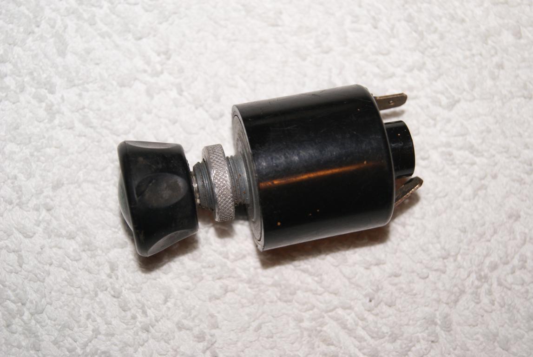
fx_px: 1112
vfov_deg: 18.2
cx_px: 266
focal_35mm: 75
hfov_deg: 27.0
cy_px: 178
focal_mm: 50
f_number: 5.6
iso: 400
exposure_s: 1/125
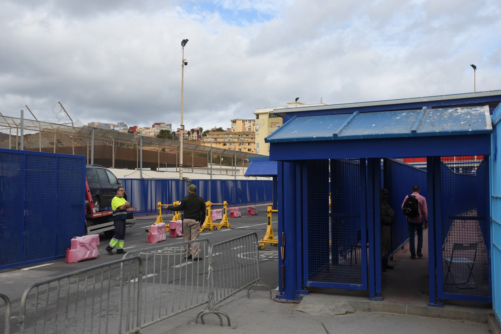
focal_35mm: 40
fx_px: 563
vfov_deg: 33.0
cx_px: 250
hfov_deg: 47.9
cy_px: 167
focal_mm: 27
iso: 200
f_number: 5
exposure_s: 1/1250
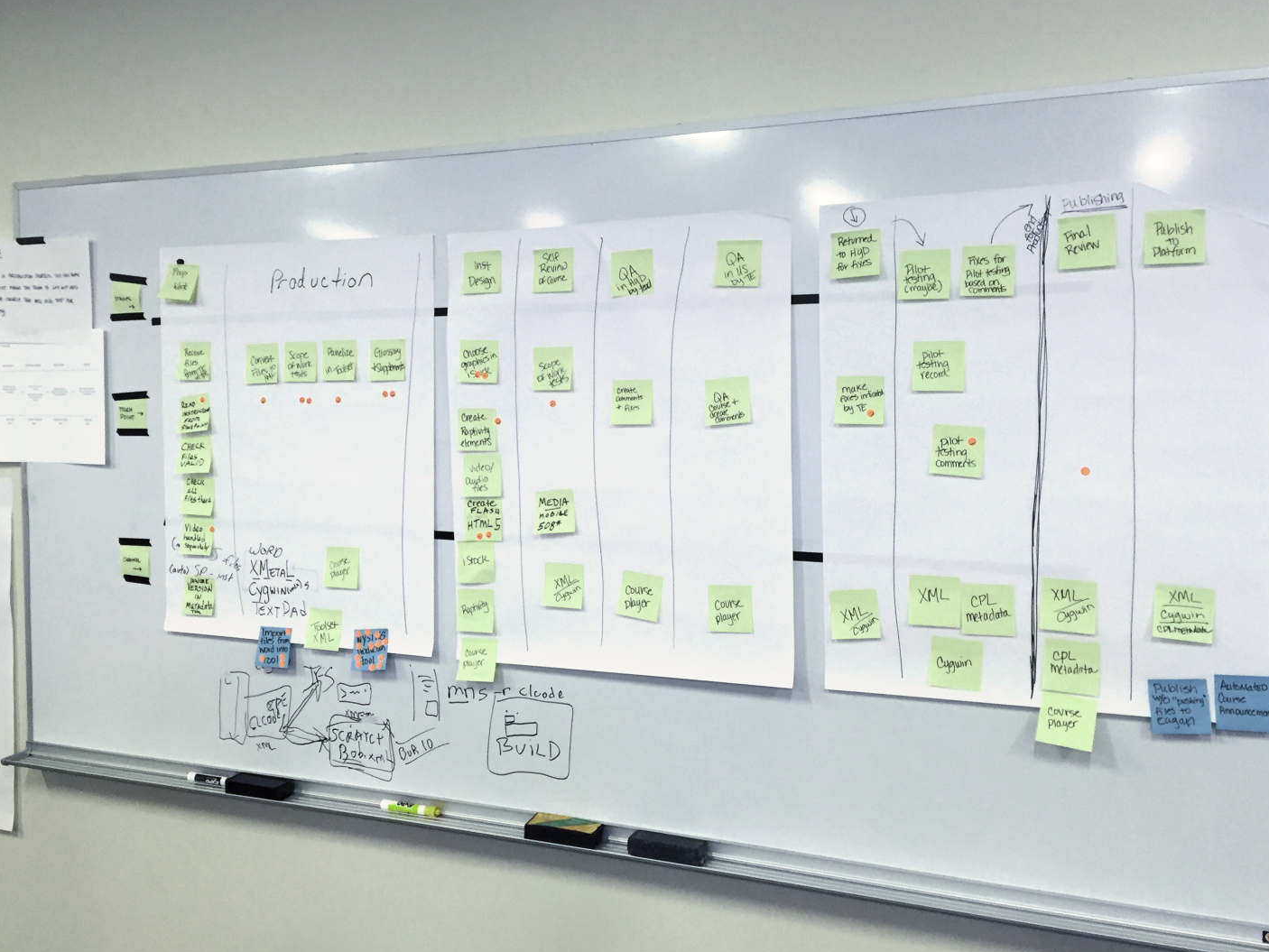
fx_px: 1210
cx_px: 604
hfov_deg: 55.3
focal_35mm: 33
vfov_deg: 42.9
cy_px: 436
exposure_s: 1/30
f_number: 2.2
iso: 80
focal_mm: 4.15
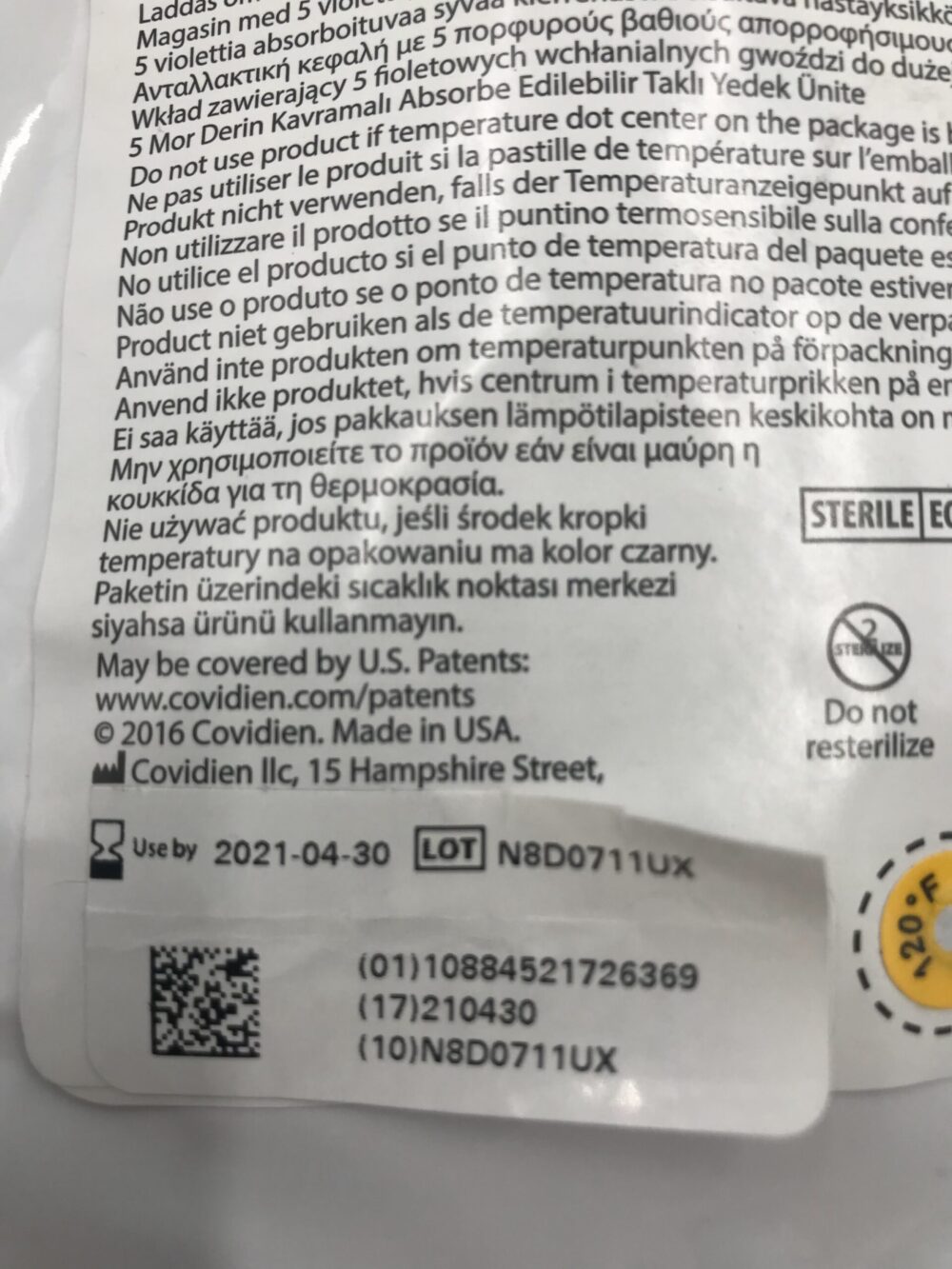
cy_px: 634
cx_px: 476
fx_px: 1027
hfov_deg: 49.8
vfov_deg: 63.4
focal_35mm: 28
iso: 20
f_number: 1.8
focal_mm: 3.99
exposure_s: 1/173
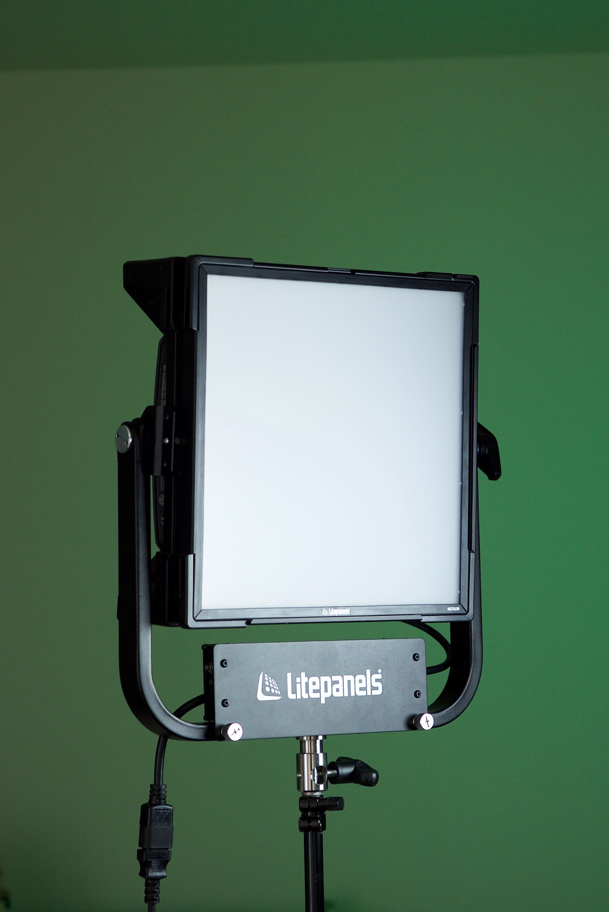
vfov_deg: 19.4
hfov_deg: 13.1
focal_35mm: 105
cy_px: 456
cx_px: 304
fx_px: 2662
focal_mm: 70
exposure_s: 1/125
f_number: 4.5
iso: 640
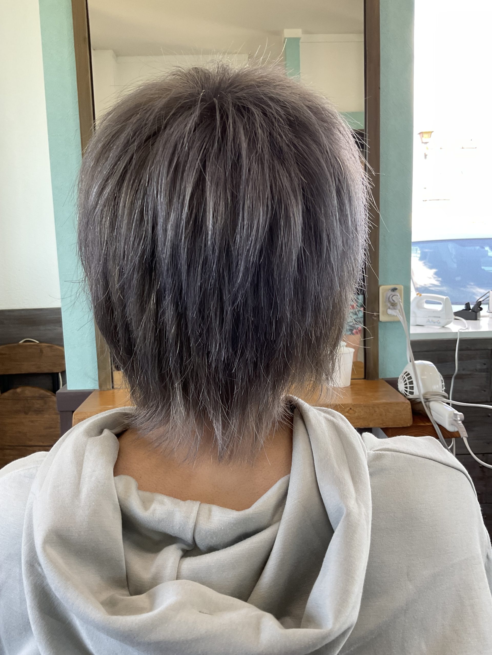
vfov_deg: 61.7
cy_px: 328
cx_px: 246
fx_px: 550
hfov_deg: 48.2
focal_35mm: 29
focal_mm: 3
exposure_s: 1/120
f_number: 1.8
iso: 64
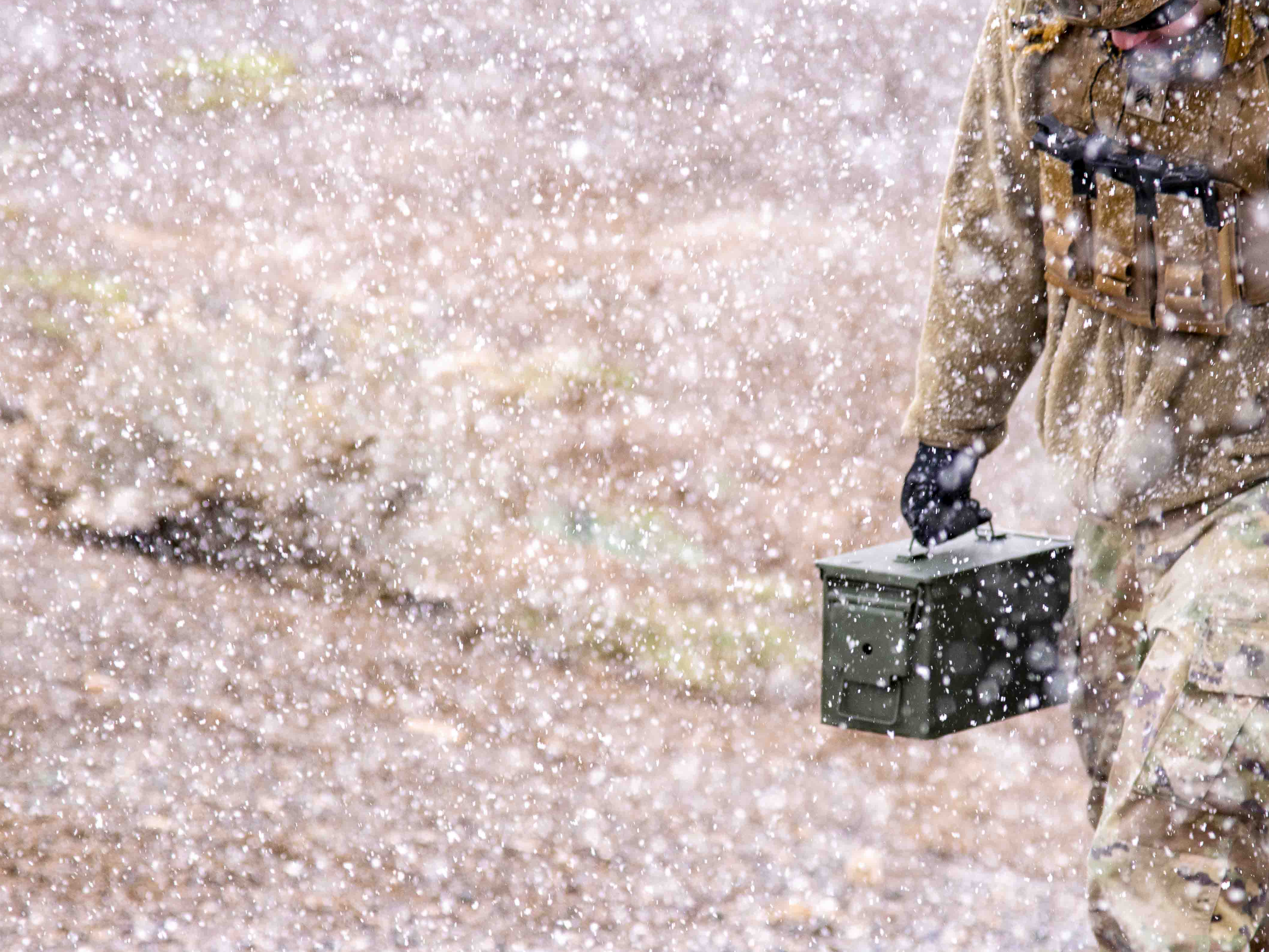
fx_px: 8285
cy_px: 535
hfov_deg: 8.8
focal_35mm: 226
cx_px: 770
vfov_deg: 6.6
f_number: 4
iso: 100
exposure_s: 1/640
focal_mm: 120
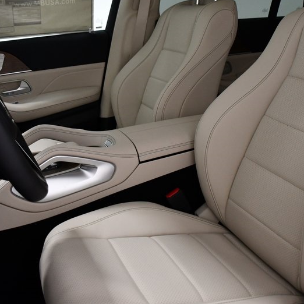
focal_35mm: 45
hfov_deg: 37.5
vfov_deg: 37.2
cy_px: 107
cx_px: 147
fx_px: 447
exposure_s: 1/125
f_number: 3.5
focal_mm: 18
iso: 1250
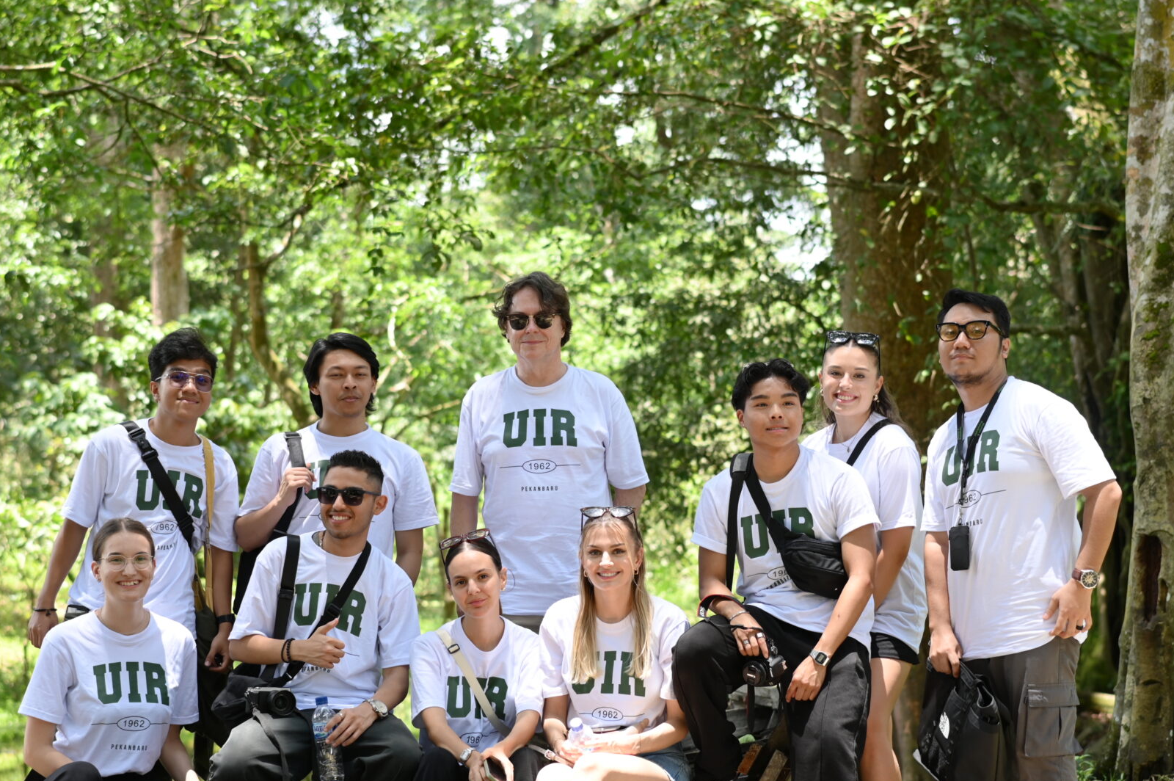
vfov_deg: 15.5
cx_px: 561
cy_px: 458
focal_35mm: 88
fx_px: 2867
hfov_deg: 23.1
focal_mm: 55
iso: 125
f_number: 2.8
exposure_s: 1/200
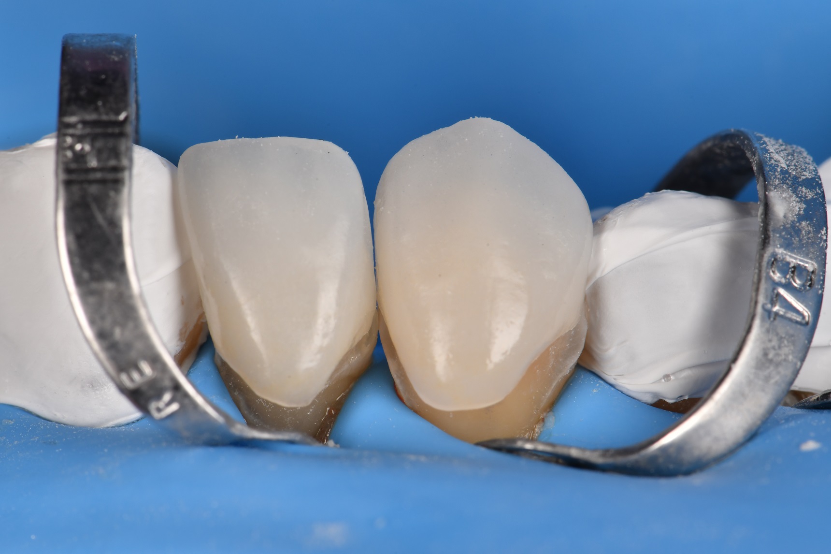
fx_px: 2908
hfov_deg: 16.3
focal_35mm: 126
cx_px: 416
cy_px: 277
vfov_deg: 10.9
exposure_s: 1/160
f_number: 32
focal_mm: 105
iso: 200
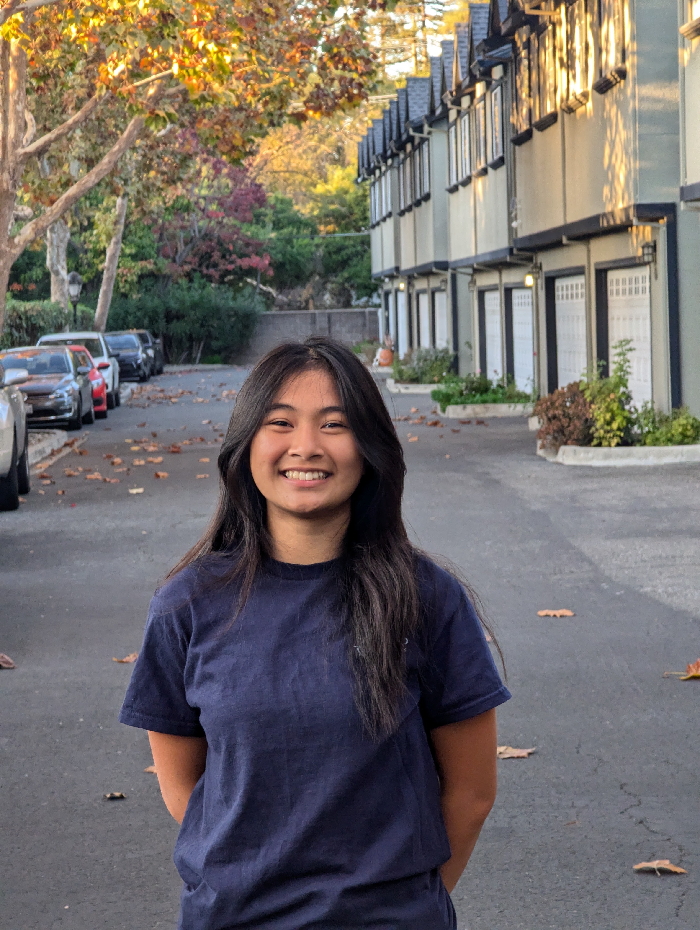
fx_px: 2851
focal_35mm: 106
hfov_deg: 14.0
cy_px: 465
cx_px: 350
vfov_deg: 18.5
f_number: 3.5
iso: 454
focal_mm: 19
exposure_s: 1/192
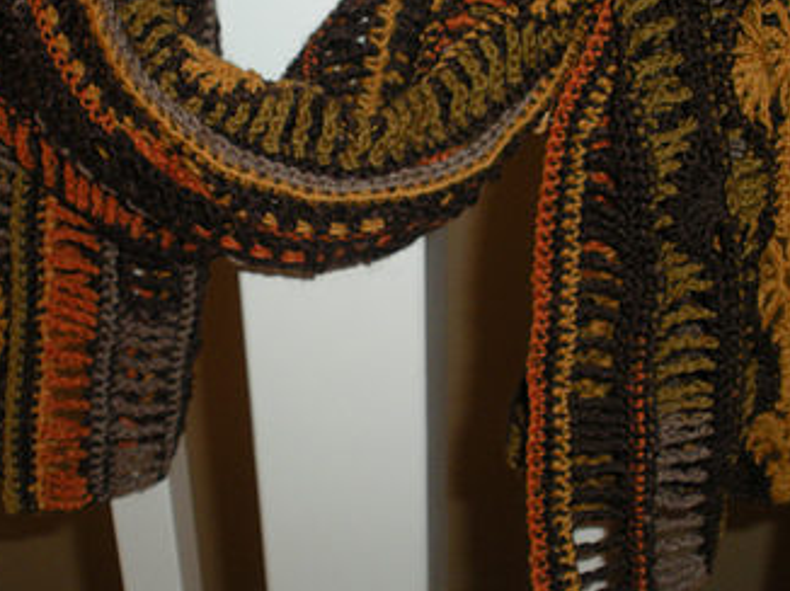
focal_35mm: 66
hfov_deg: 29.4
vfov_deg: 22.2
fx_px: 1505
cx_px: 337
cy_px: 231
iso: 200
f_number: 4
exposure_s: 1/60
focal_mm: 7.7
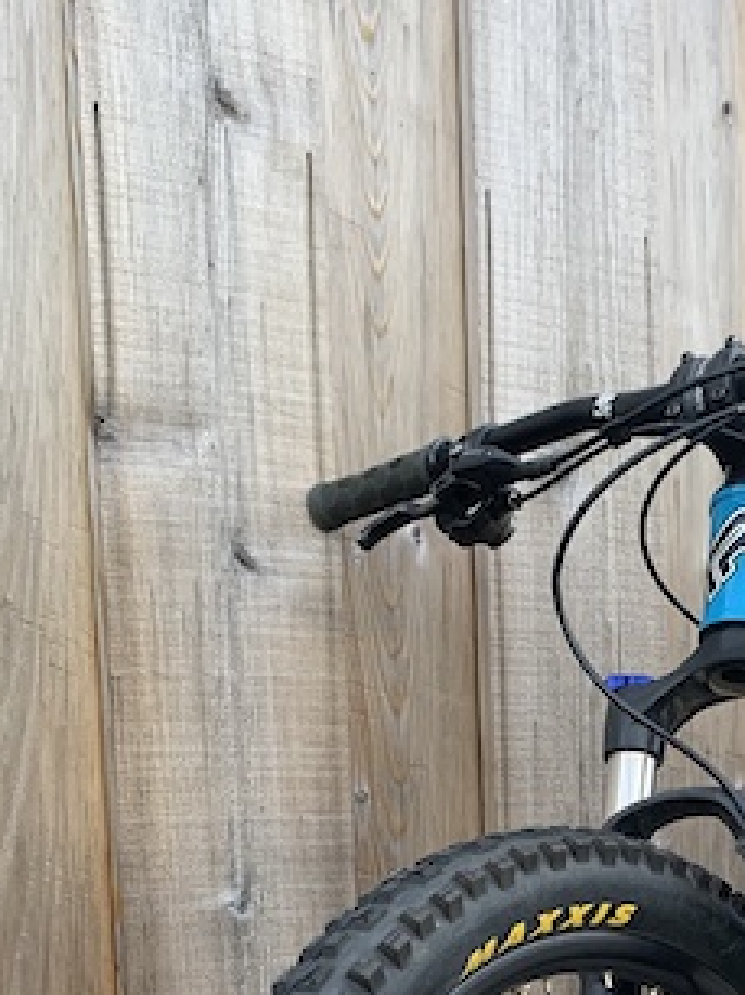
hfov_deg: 21.1
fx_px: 1954
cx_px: 693
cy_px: 988
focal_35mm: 68
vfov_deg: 27.0
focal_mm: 4.25
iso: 32
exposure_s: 1/121
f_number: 1.8
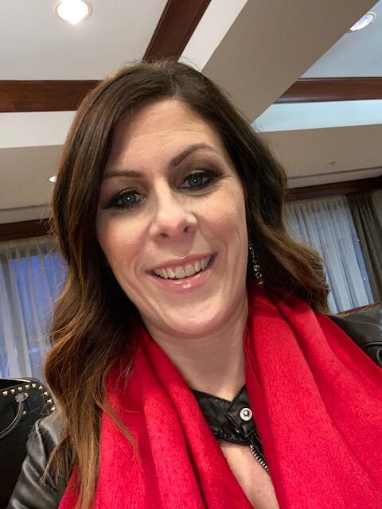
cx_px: 191
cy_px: 254
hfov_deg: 46.8
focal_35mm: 30
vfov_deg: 60.0
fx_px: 441
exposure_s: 1/30
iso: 200
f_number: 2.2
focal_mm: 2.71
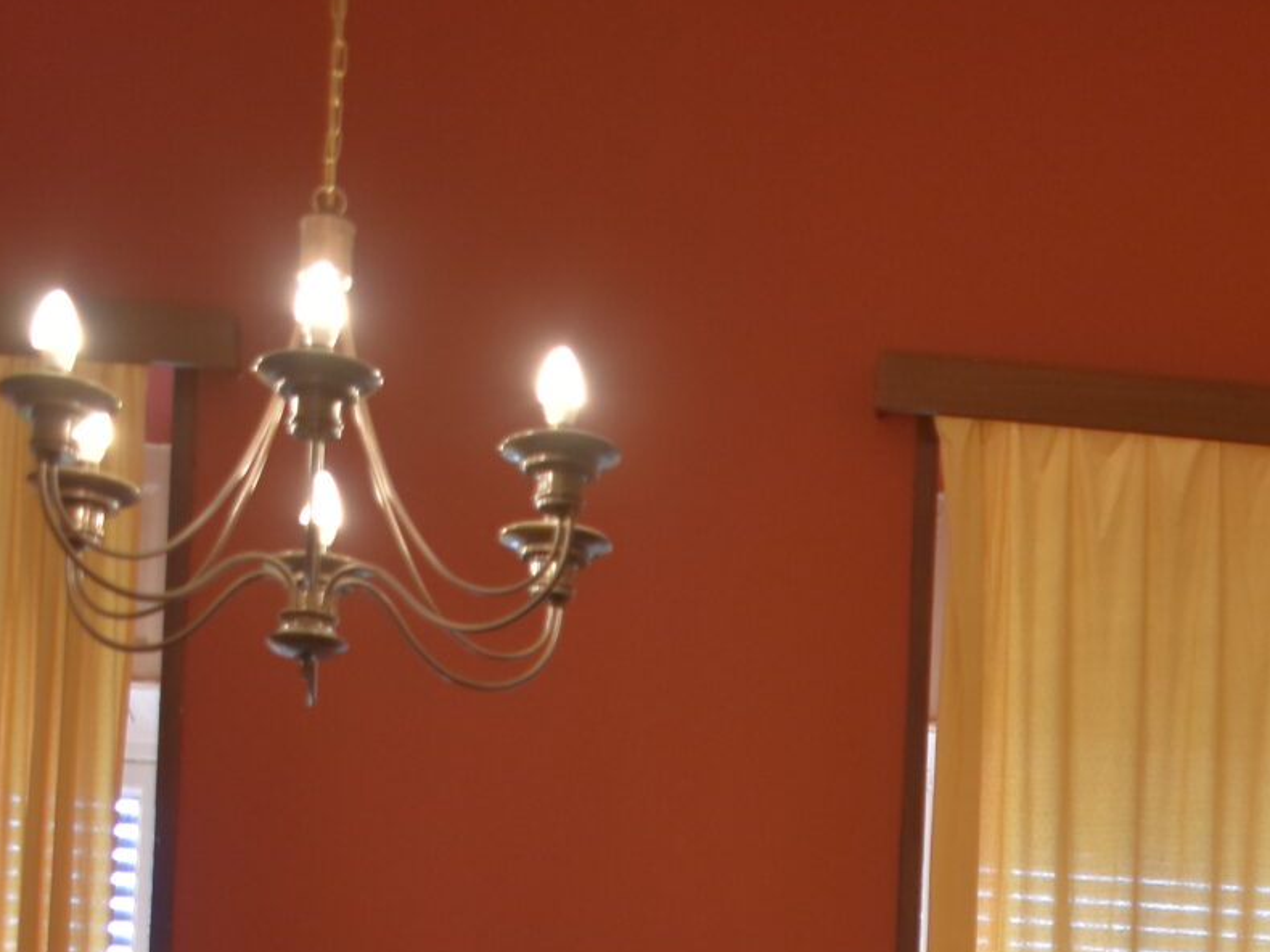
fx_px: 3945
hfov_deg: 17.7
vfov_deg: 12.4
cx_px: 1359
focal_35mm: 108
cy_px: 1787
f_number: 4
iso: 640
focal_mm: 23
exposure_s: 1/60
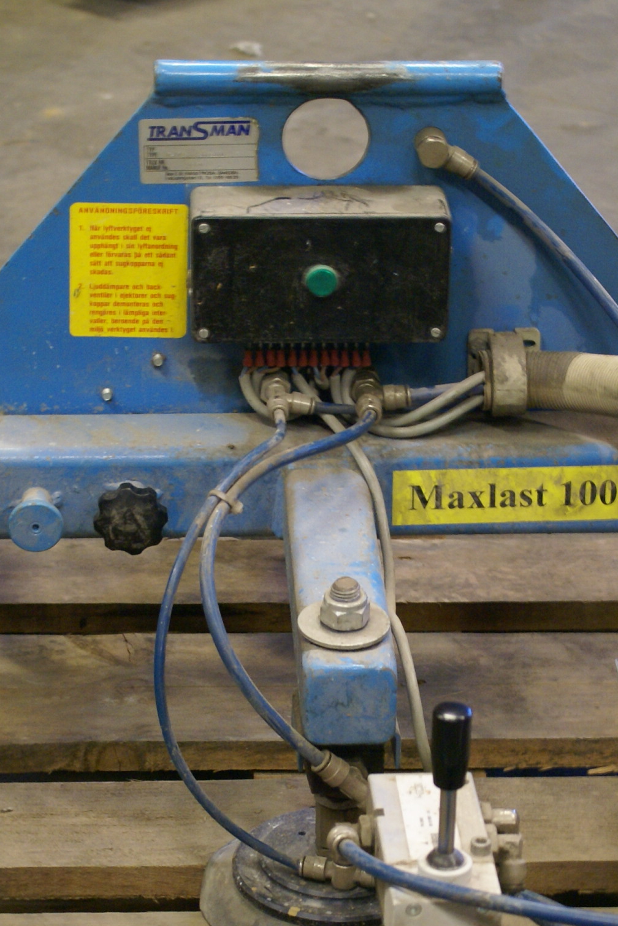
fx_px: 2961
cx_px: 363
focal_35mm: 115
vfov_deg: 17.8
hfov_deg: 11.9
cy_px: 576
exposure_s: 1/10
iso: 400
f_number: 5.6
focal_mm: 40
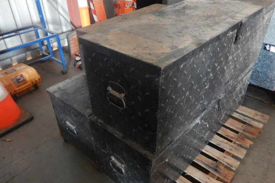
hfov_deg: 65.4
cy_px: 97
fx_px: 214
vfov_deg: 46.3
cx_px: 127
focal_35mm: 28
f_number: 2.8
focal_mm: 4.3
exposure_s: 1/8
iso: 800
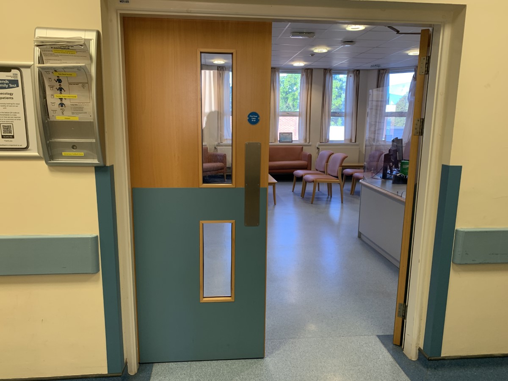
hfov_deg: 67.3
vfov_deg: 53.1
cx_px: 254
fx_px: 382
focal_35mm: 26
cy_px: 190
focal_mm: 4.25
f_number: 1.8
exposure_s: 1/50
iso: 80
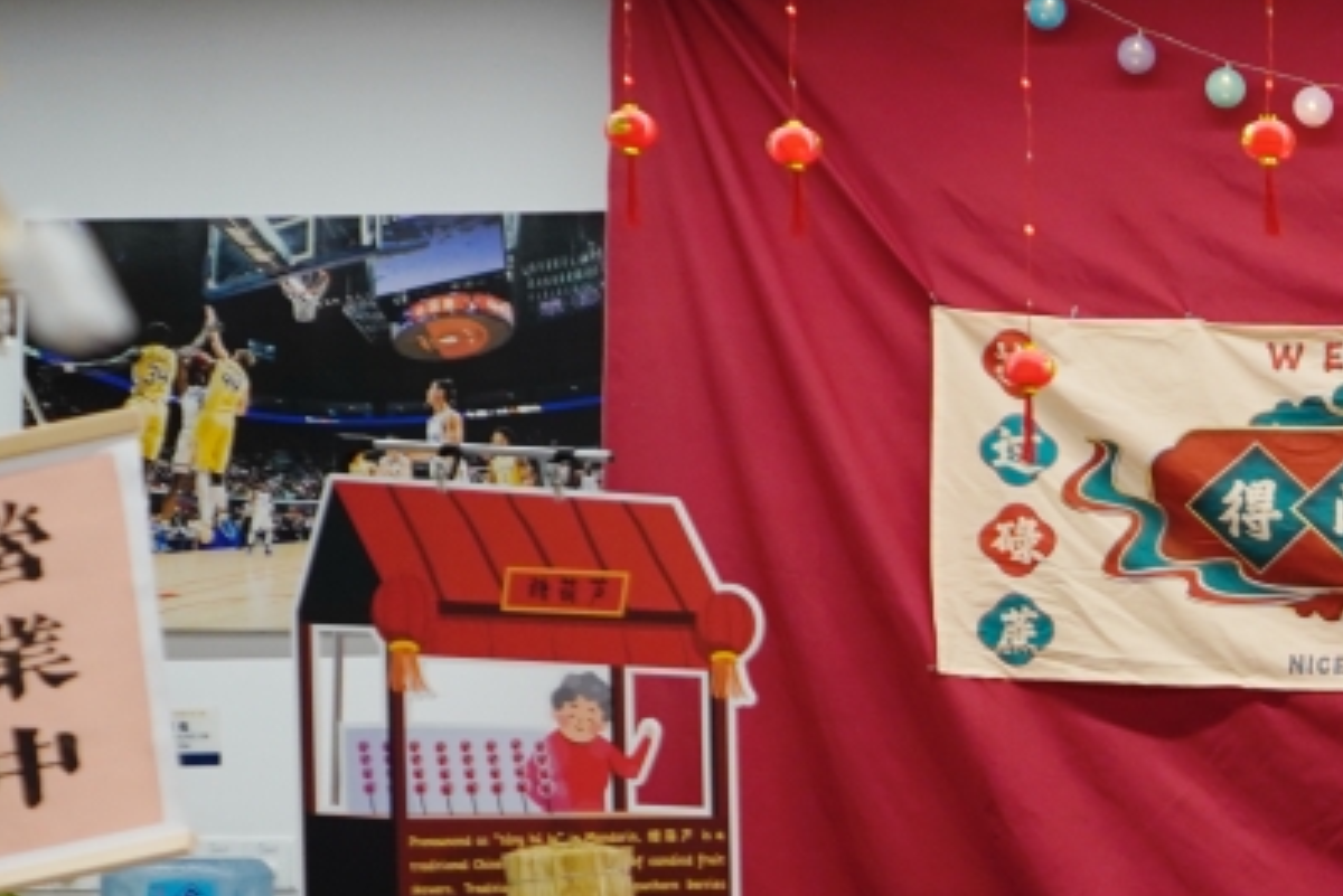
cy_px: 852
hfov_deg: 21.4
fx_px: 3359
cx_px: 1514
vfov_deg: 15.0
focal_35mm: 90
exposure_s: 1/160
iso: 1000
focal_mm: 30
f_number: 4
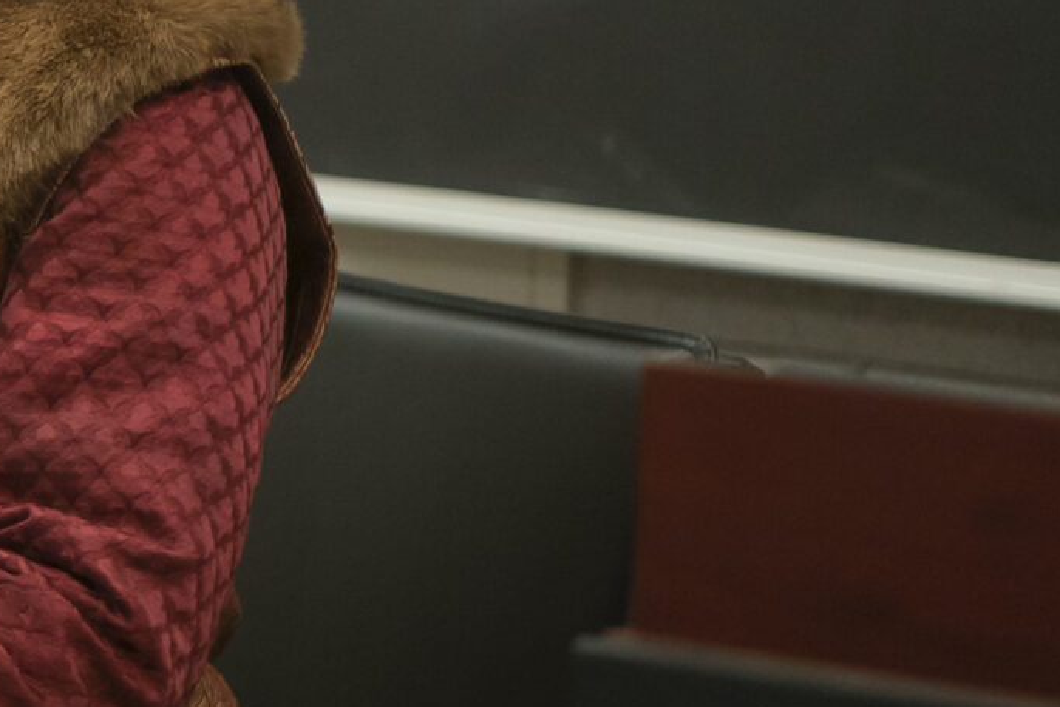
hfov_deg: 6.4
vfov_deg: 4.3
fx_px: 9337
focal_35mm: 317
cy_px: -339
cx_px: -864
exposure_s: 1/250
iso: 2000
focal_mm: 85
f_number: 2.2
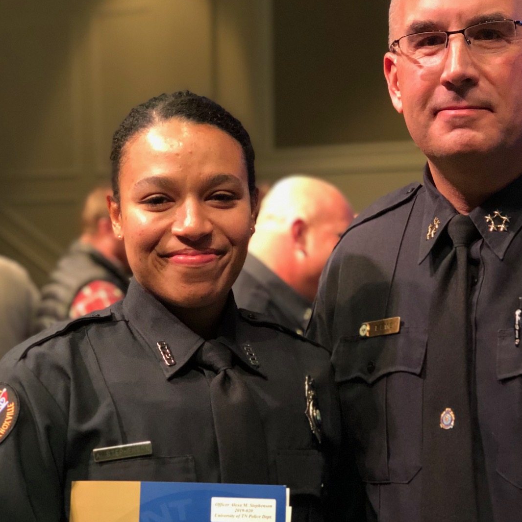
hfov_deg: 19.9
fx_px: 1484
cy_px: 378
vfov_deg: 19.8
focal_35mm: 87
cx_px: 362
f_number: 2.4
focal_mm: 6
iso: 160
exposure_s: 1/23
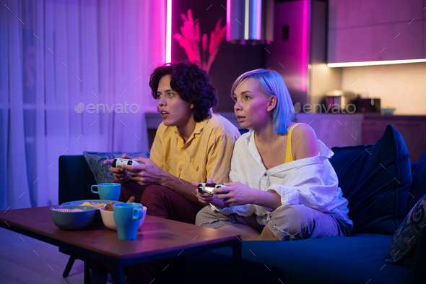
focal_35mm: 50
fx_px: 591
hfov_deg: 39.6
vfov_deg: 27.0
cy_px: 142
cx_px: 213
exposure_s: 1/250
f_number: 2
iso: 1600
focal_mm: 50
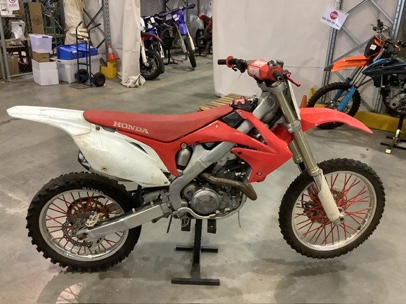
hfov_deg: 58.4
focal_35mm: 31
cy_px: 152
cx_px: 203
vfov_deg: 45.4
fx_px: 364
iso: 320
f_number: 2.4
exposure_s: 1/33
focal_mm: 3.3
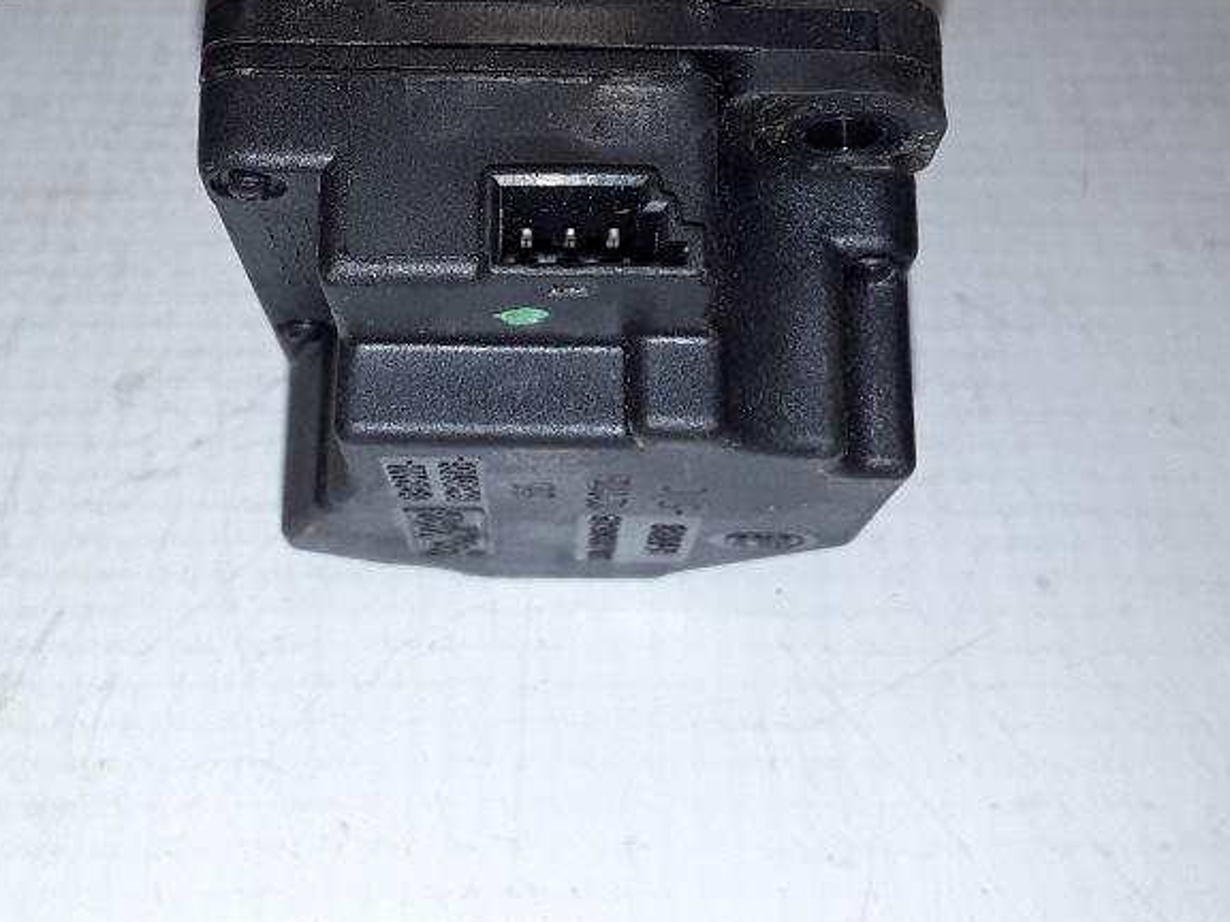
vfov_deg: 29.9
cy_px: 250
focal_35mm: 48
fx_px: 1706
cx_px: 568
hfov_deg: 39.6
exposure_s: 1/168
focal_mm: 2.91
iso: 40
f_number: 1.9
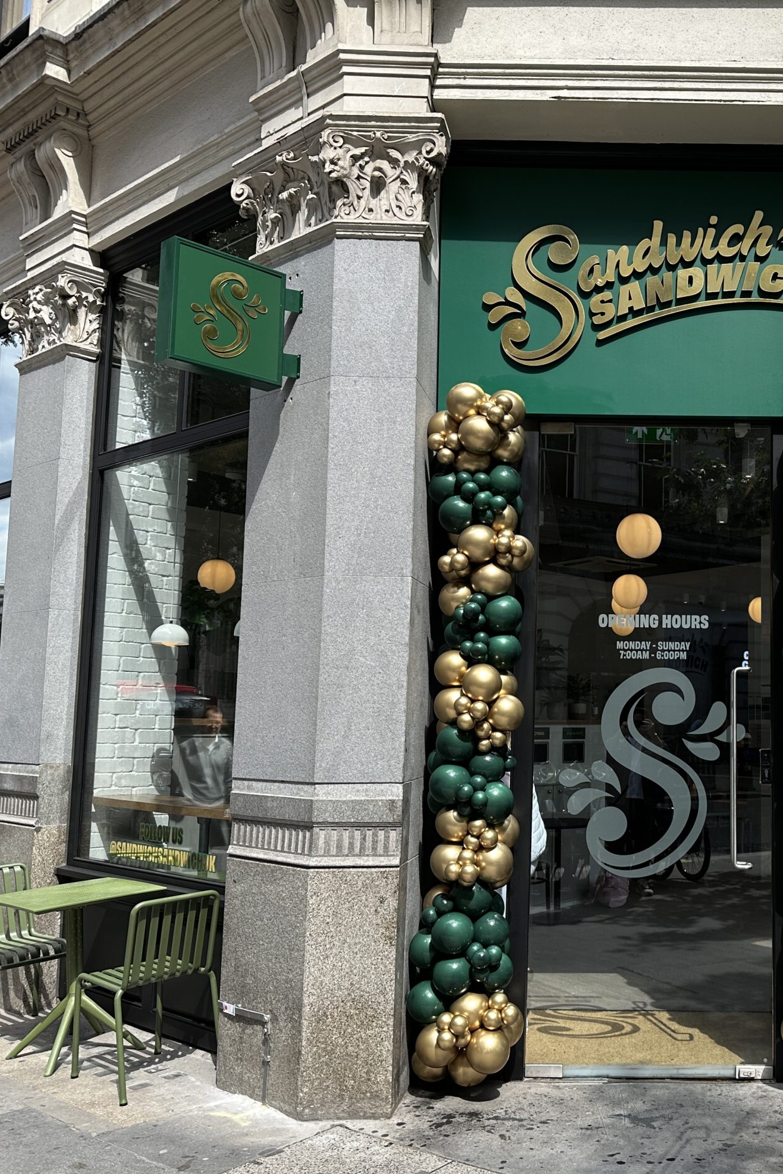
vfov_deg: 55.8
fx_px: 1109
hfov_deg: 37.1
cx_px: 657
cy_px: 595
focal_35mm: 34
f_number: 1.78
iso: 80
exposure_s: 1/1040
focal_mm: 6.86
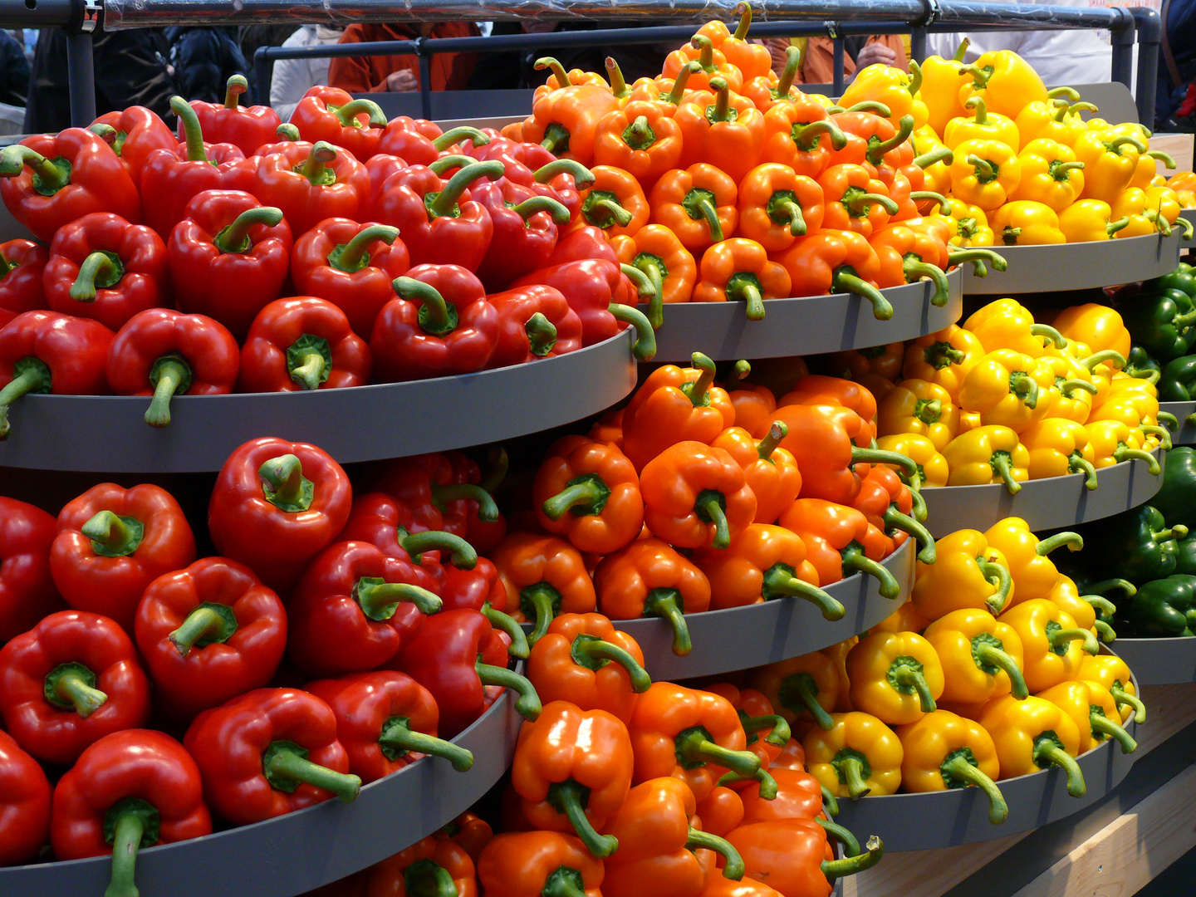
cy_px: 448
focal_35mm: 50
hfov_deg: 38.2
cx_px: 598
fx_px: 1728
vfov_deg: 29.1
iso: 200
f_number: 3.6
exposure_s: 1/100
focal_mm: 10.5
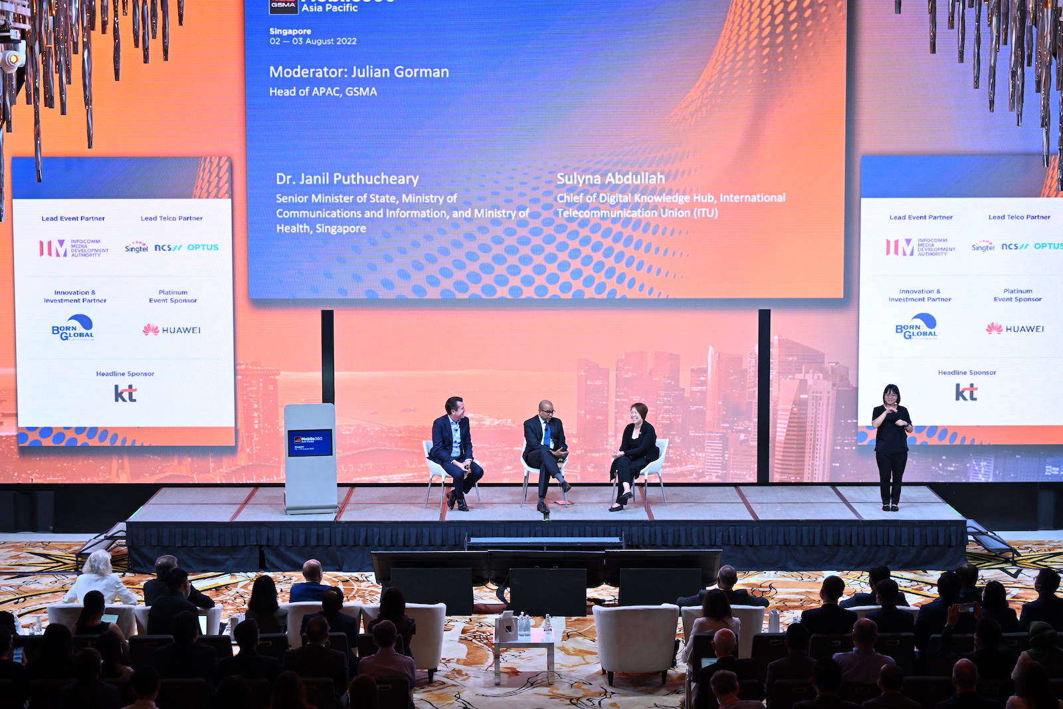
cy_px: 354
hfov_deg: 28.8
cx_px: 532
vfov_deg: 19.5
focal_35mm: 70
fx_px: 2067
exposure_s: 1/160
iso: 1400
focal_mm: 70
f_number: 2.8
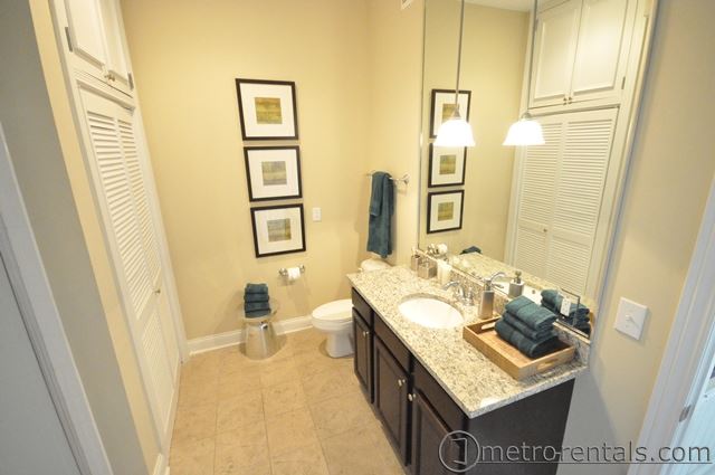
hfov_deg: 100.5
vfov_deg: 77.2
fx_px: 298
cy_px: 238
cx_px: 358
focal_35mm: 15
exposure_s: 1/50
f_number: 4
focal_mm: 10
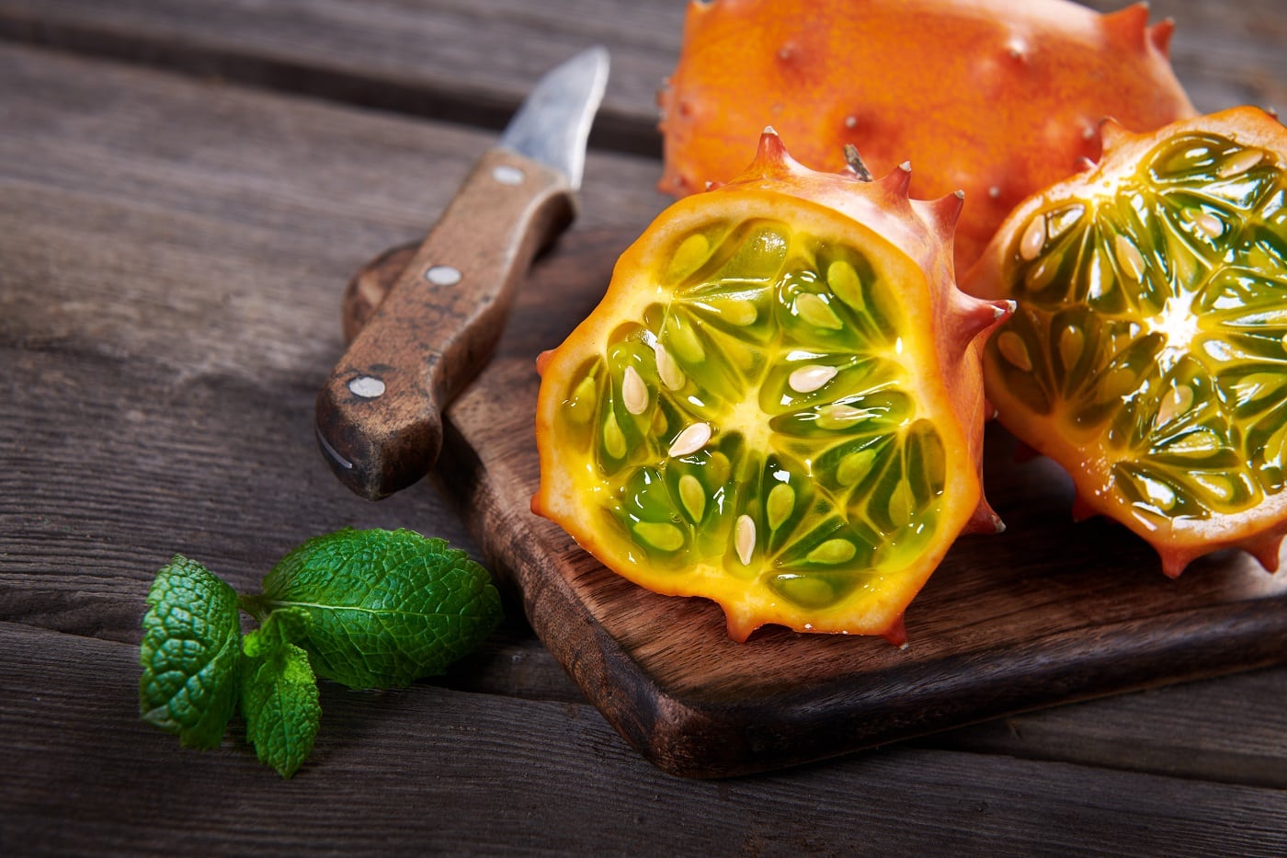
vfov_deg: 19.5
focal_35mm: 70
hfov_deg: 28.8
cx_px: 644
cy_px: 429
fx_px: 2502
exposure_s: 1/160
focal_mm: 70
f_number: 10
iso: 64
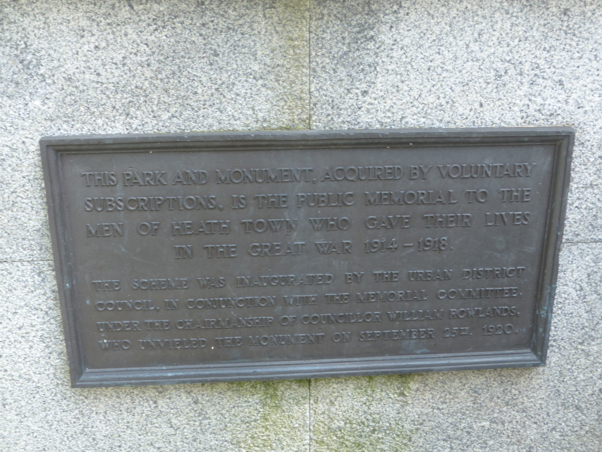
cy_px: 226
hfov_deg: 46.8
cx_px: 301
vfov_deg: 36.0
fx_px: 696
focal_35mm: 40
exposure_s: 1/80
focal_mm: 7.1
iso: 100
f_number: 3.5
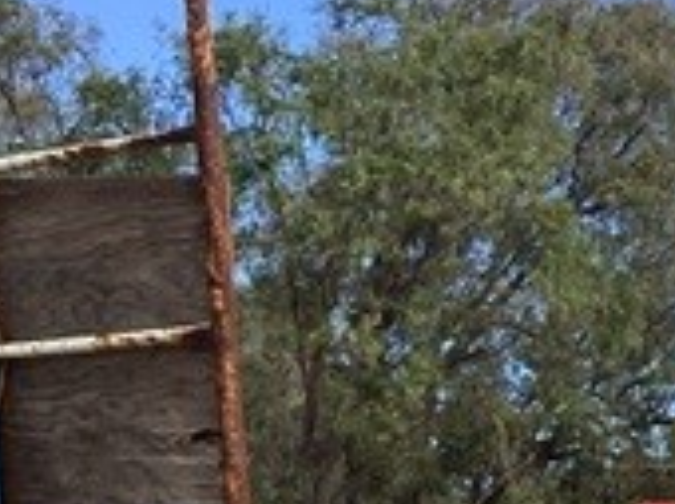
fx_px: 2278
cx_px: 608
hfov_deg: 16.6
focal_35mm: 117
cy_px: 488
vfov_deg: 12.5
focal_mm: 3.3
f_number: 2.4
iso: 25
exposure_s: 1/886
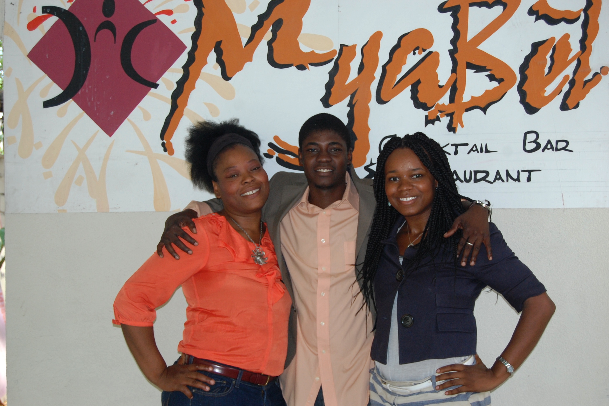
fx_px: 1167
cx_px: 304
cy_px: 203
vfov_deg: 19.7
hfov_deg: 29.2
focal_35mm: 69
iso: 400
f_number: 5.3
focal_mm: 46
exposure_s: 1/60
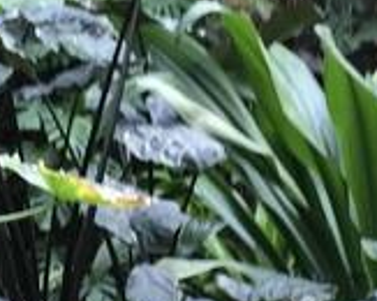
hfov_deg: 11.5
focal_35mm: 168
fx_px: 1872
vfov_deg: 7.9
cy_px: 898
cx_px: 241
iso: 32
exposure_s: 1/90
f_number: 1.8
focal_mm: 4
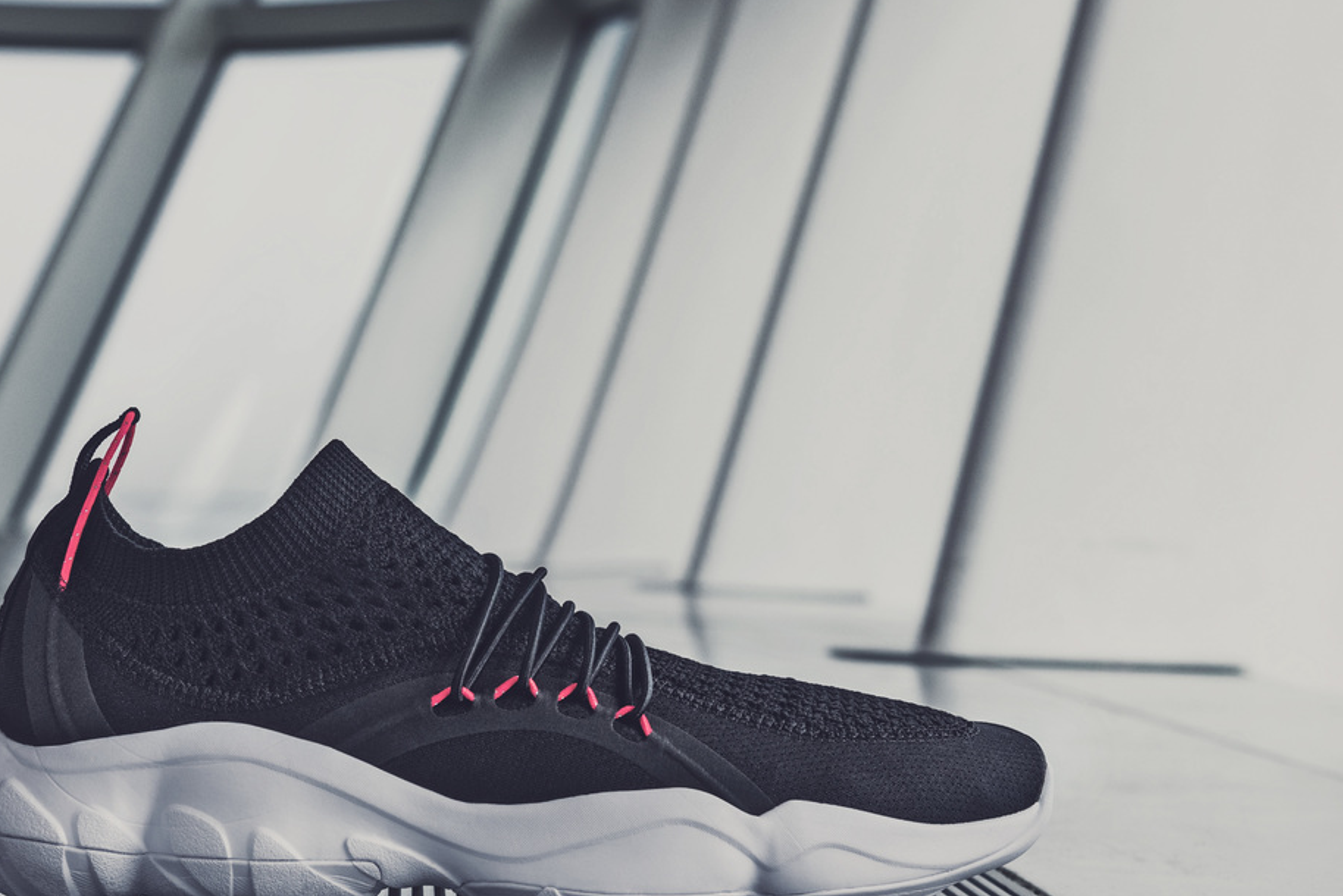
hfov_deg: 19.4
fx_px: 3918
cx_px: 592
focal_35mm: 105
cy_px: 585
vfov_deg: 13.0
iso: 400
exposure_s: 1/320
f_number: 5.6
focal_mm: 48
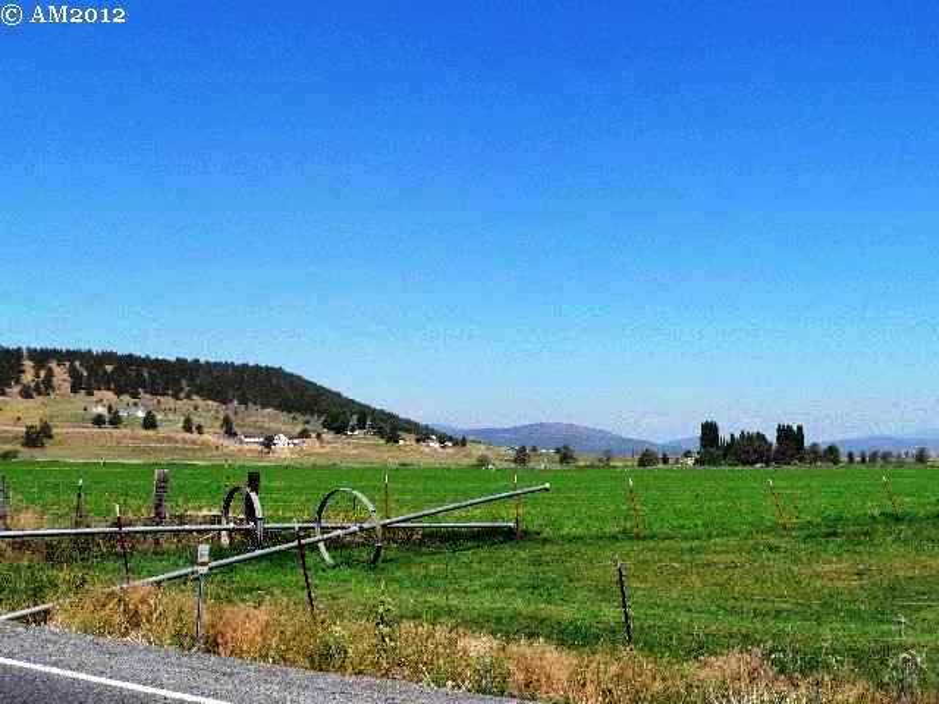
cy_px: 352
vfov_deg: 39.7
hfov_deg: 51.4
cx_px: 470
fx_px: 977
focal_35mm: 36
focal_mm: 6
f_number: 5.2
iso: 80
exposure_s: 1/400
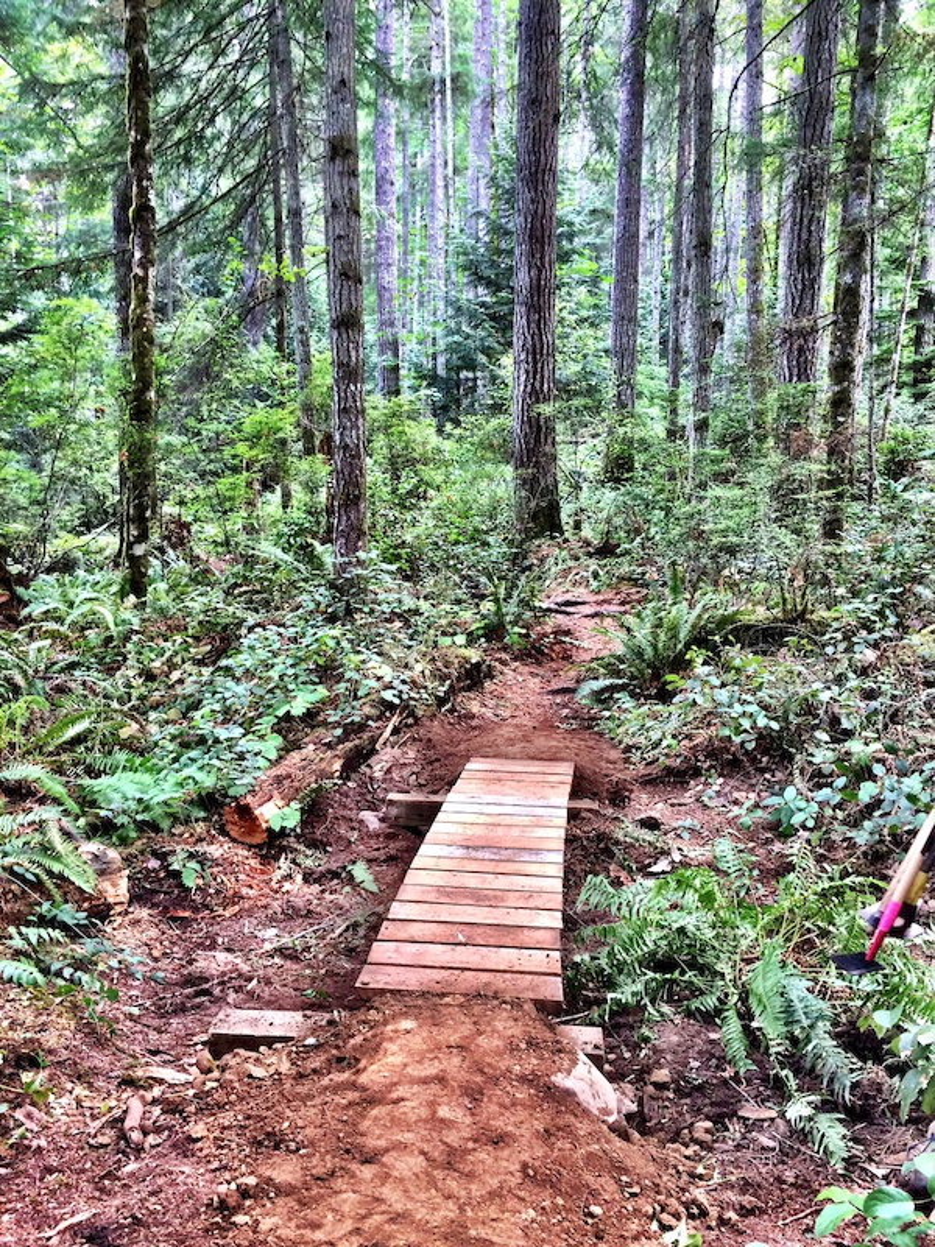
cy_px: 624
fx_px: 1044
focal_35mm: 29
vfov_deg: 61.7
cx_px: 468
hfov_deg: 48.2
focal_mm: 4.15
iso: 100
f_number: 2.2
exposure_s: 1/30
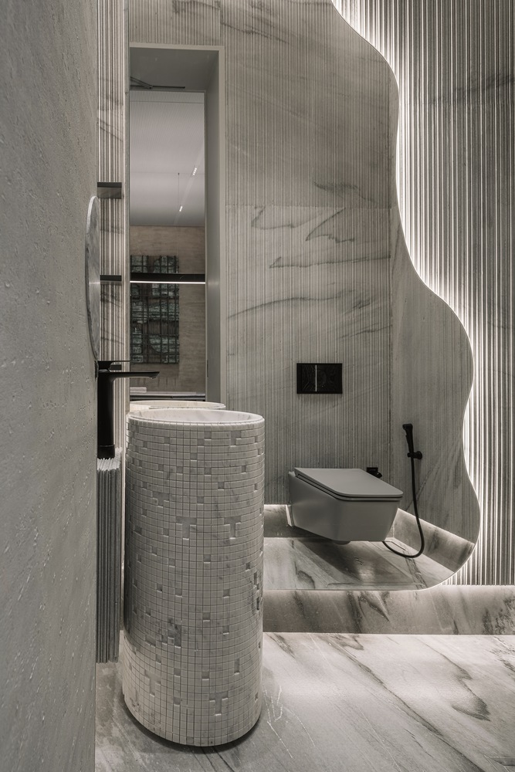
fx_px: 408
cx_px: 258
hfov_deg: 64.6
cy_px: 386
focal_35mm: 19
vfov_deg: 86.9
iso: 100
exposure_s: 1/1.25
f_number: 10
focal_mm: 19
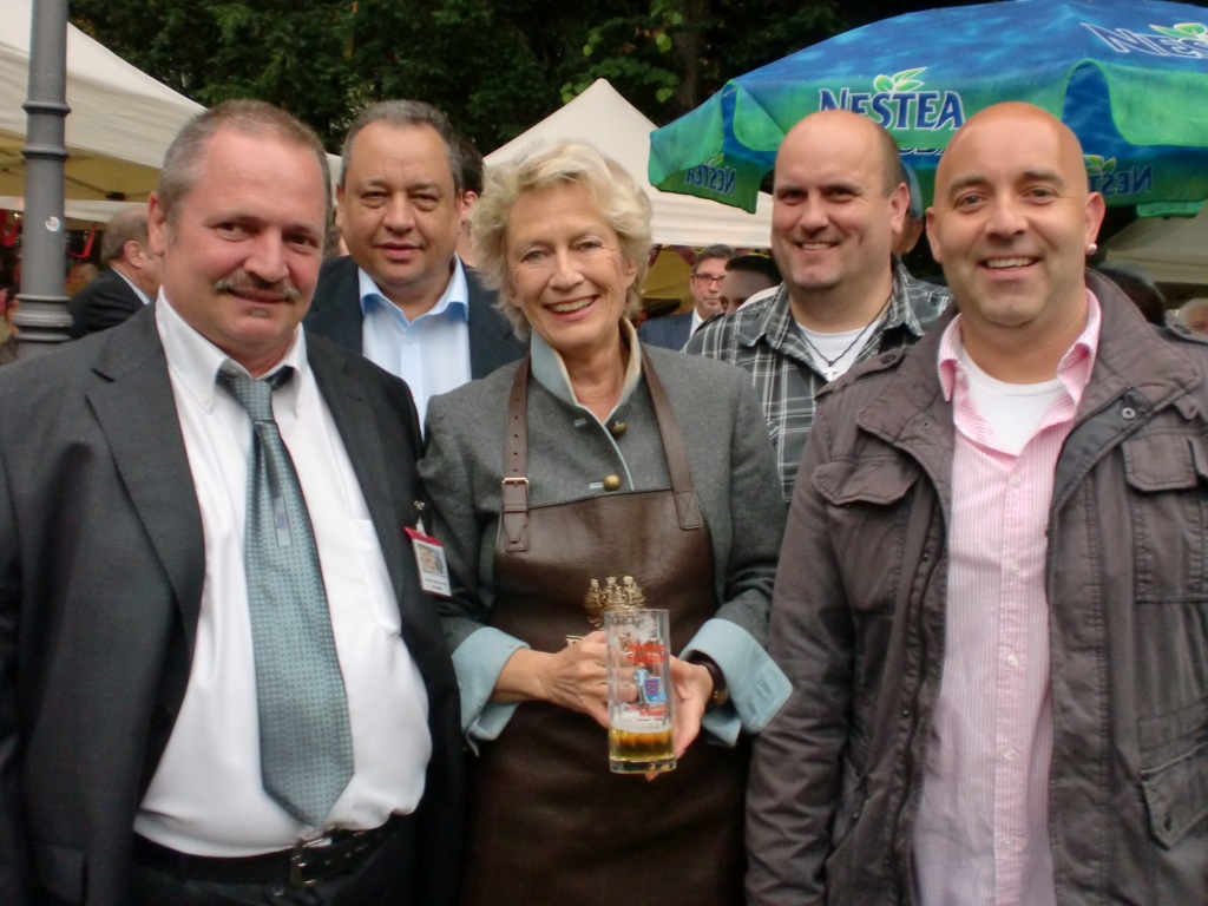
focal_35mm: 35
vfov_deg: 40.7
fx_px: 1221
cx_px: 604
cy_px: 453
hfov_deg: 52.6
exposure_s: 1/60
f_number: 3.1
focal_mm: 6.3
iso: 250
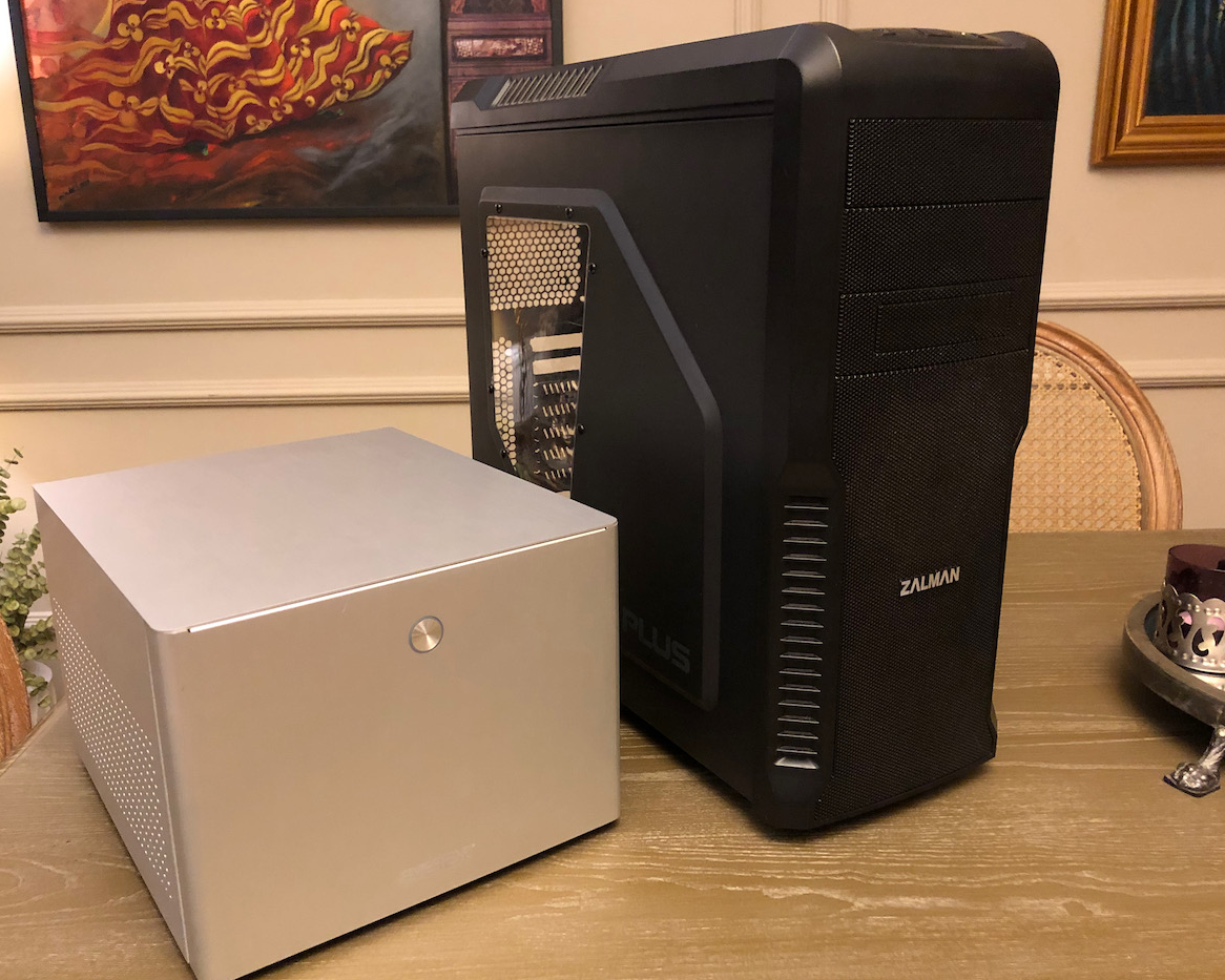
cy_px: 483
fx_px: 1088
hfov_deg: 58.7
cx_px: 562
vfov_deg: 48.5
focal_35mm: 30
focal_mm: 3.99
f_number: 1.8
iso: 100
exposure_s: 1/4
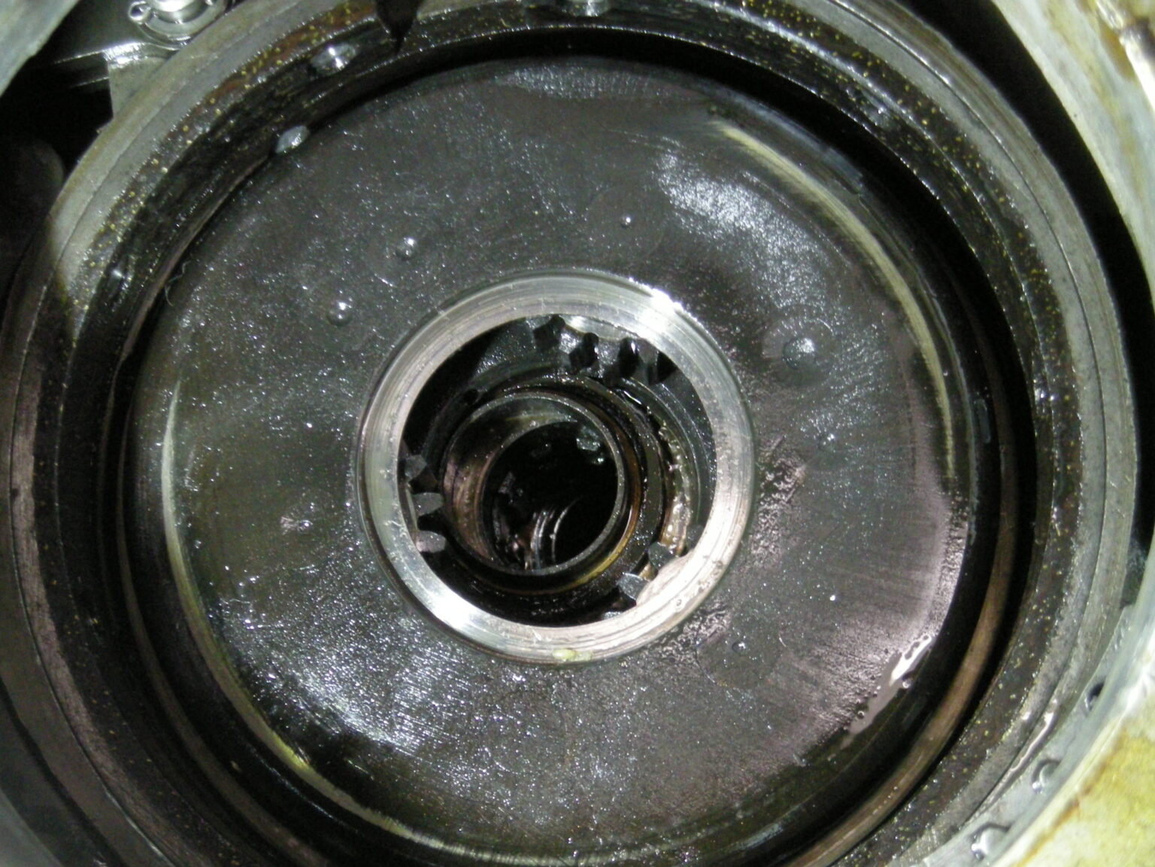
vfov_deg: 19.4
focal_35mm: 76
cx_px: 578
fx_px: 2536
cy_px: 434
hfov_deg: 25.7
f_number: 3.9
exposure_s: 1/36.3
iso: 400
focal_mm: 12.3
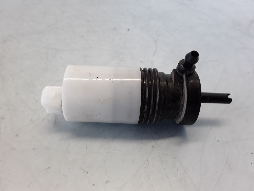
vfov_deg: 51.4
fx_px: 198
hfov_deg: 65.3
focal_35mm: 27
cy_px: 96
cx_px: 127
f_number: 1.9
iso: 50
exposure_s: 1/50
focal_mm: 2.91
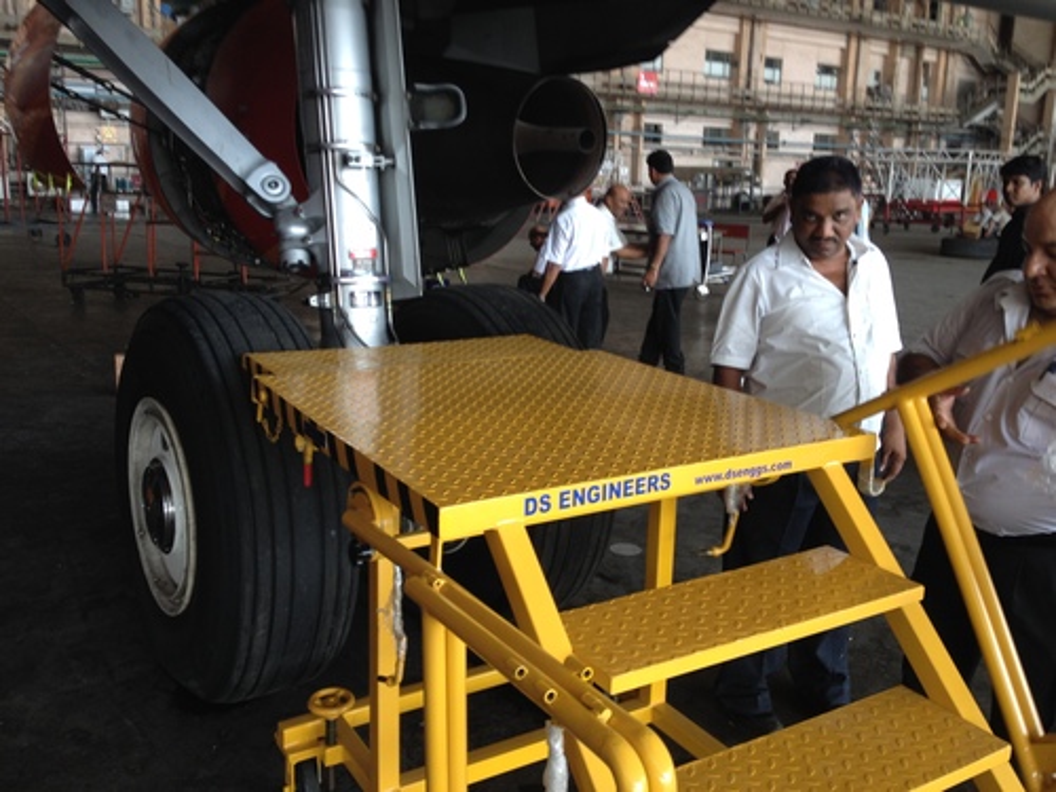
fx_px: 1068
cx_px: 528
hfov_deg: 52.6
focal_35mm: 35
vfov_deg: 40.7
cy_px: 396
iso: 50
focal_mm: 4.28
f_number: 2.4
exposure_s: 1/40
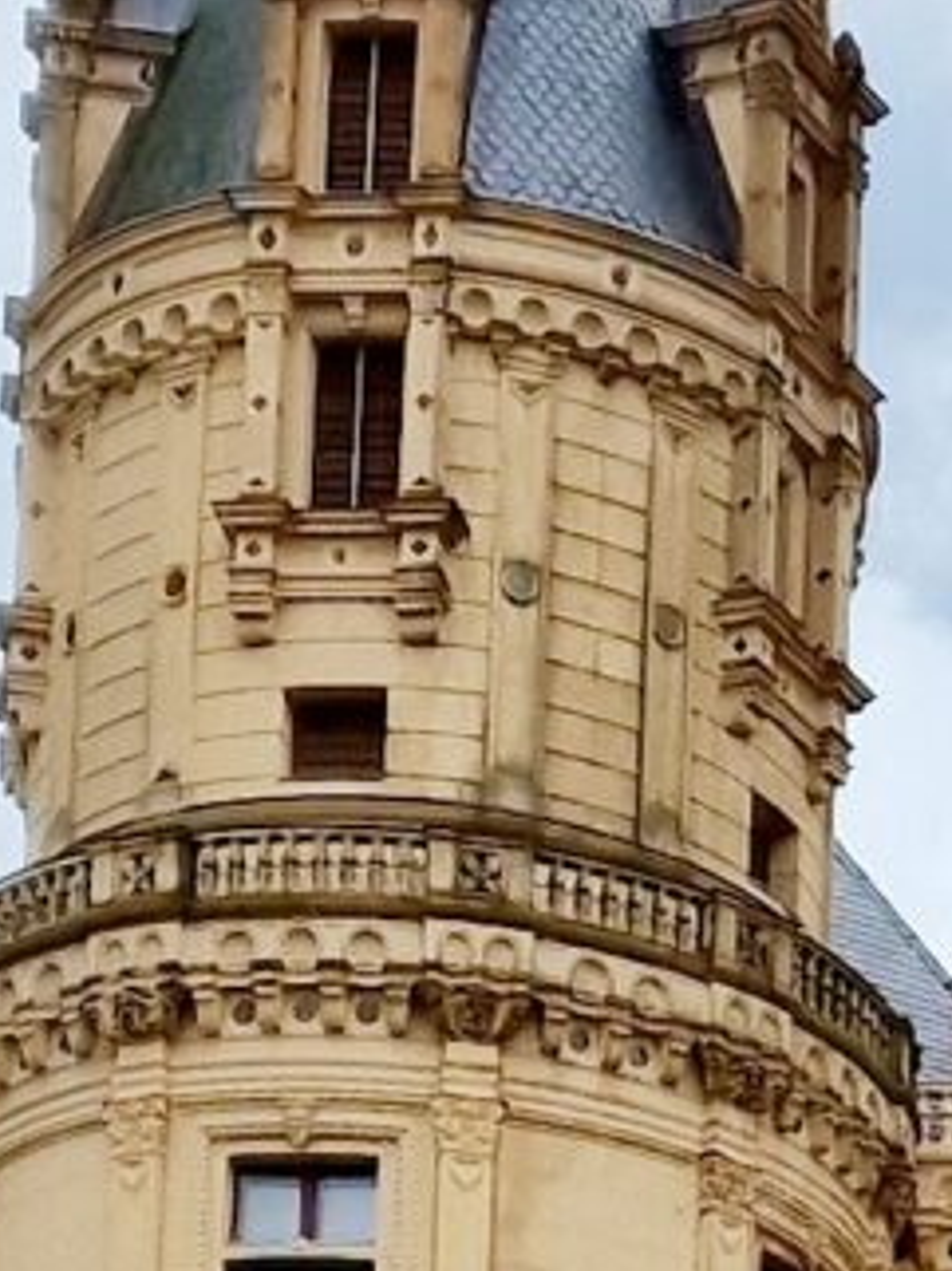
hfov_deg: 7.9
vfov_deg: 10.1
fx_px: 6719
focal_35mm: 183
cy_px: 2487
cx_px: 1525
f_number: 1.8
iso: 50
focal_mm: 6.4
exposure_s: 1/2000
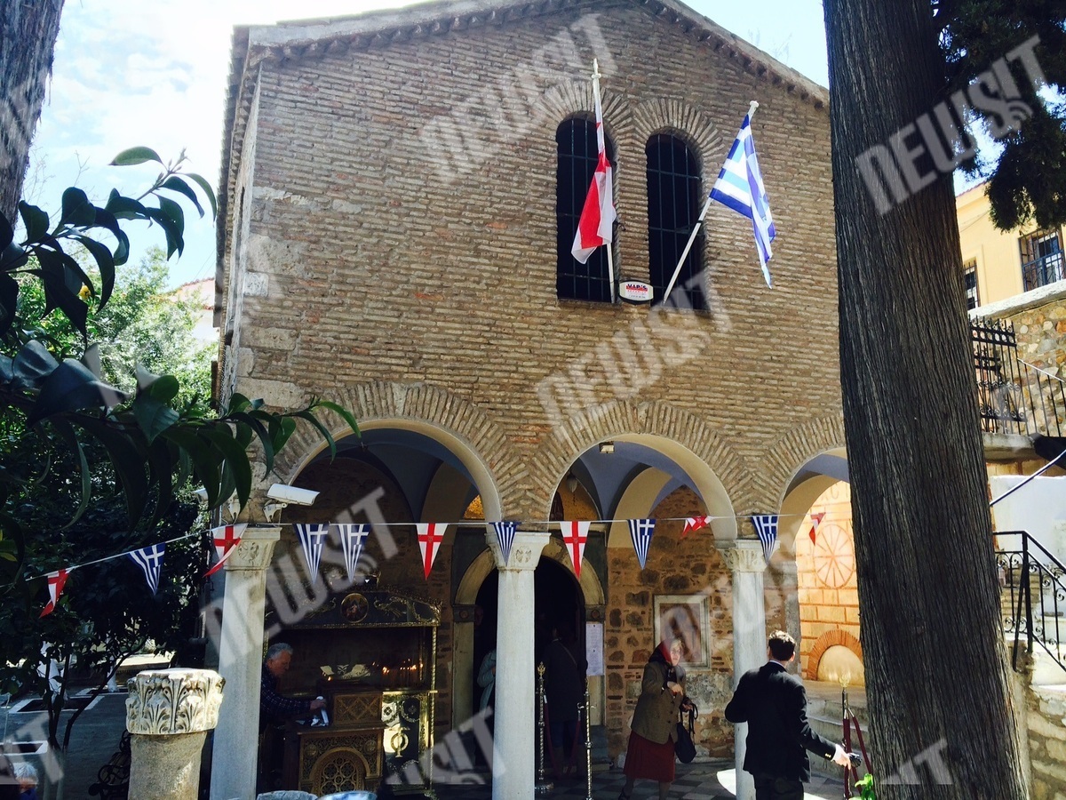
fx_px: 893
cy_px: 400
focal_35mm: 29
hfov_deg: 61.7
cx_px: 533
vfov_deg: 48.2
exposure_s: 1/423
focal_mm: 4.15
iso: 32
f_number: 2.2
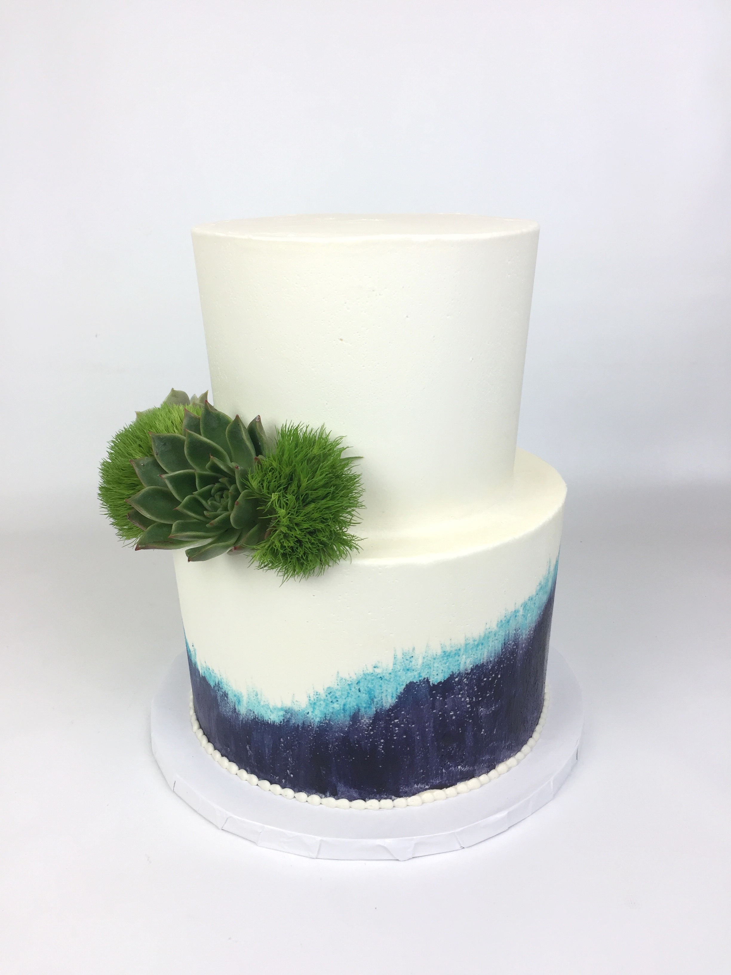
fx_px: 817
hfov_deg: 48.2
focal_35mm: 29
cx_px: 366
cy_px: 488
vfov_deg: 61.7
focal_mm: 4.15
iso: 50
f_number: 2.2
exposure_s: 1/120
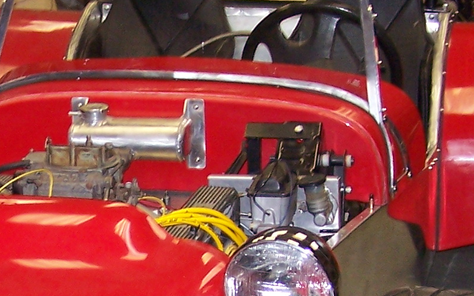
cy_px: 311
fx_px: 1680
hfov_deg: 16.0
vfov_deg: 10.0
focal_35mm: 130
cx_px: 105
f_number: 2.8
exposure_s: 1/60
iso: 140
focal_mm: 6.3
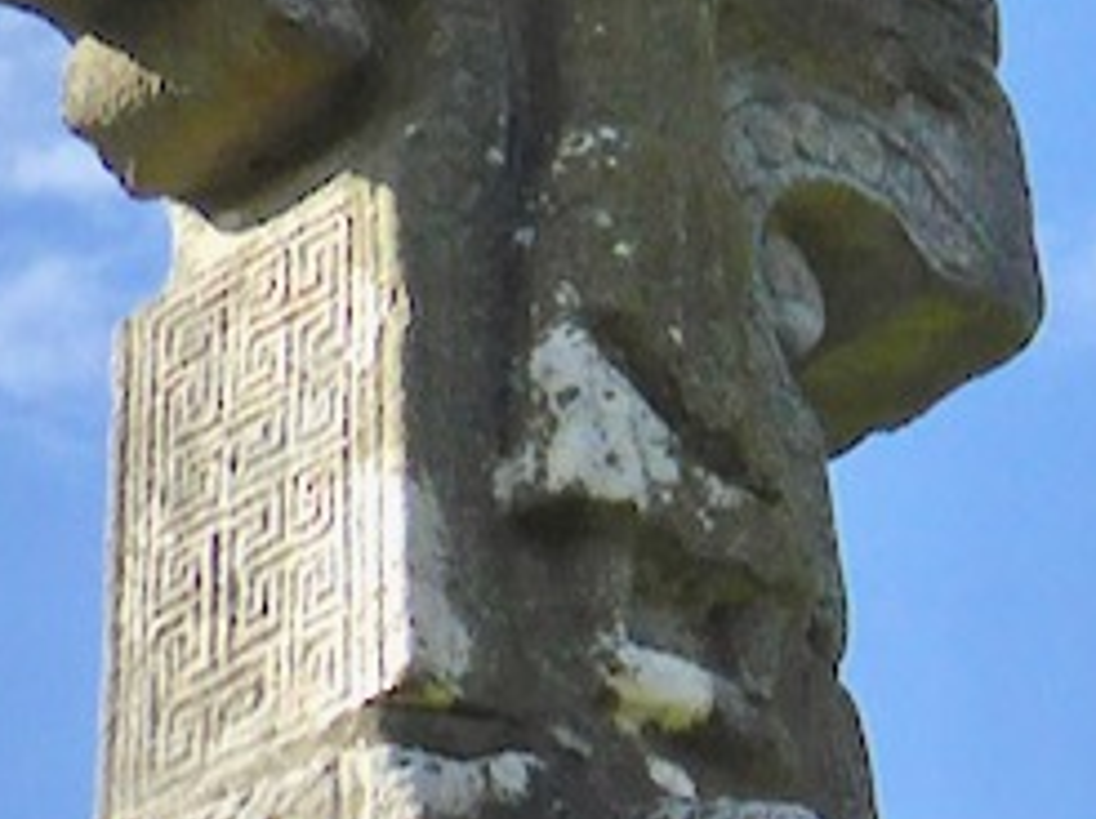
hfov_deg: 15.4
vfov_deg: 11.3
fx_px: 3954
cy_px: 1242
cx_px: 1181
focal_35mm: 125
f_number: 3.3
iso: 100
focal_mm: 4.3
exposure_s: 1/1300
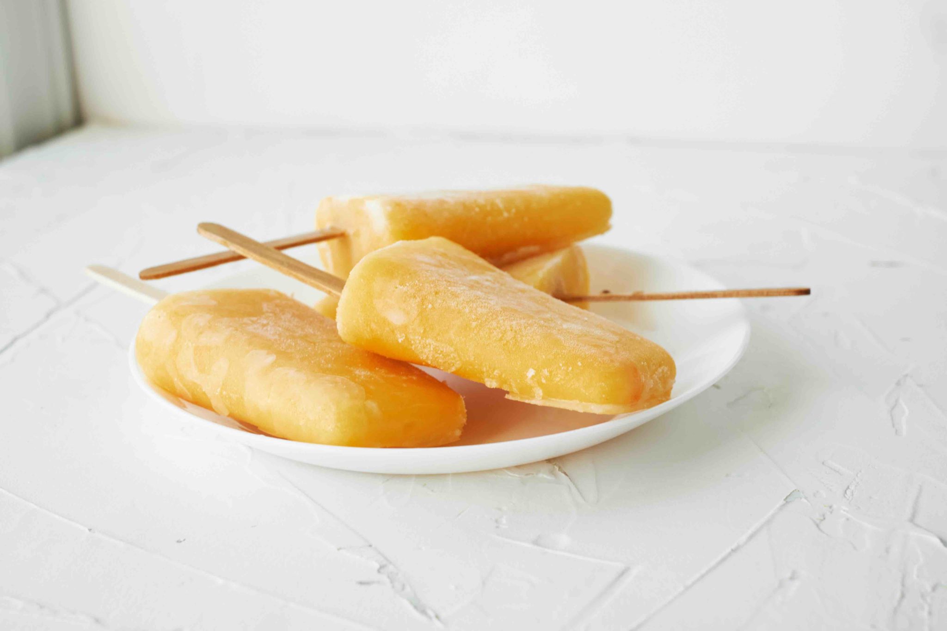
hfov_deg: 37.5
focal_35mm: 53
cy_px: 316
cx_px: 474
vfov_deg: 25.5
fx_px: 1394
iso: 320
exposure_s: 1/125
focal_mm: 35
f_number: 5
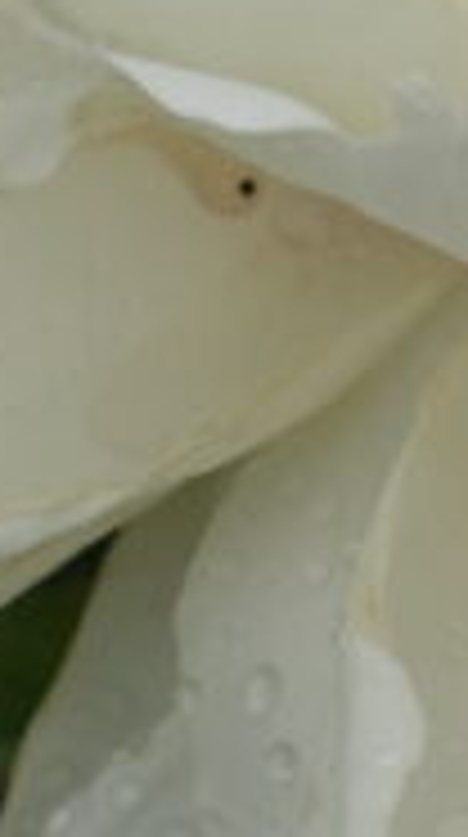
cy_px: 261
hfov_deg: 7.6
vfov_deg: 13.8
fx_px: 3457
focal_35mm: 156
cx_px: 760
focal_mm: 8.8
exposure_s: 1/200
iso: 125
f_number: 4
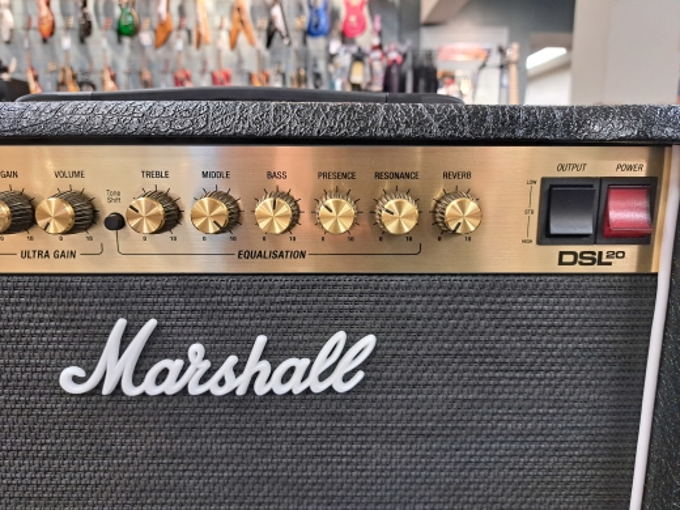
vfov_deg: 56.8
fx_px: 471
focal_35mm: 24
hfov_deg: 71.6
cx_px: 340
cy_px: 255
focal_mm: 5.23
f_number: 1.8
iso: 320
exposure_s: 1/60
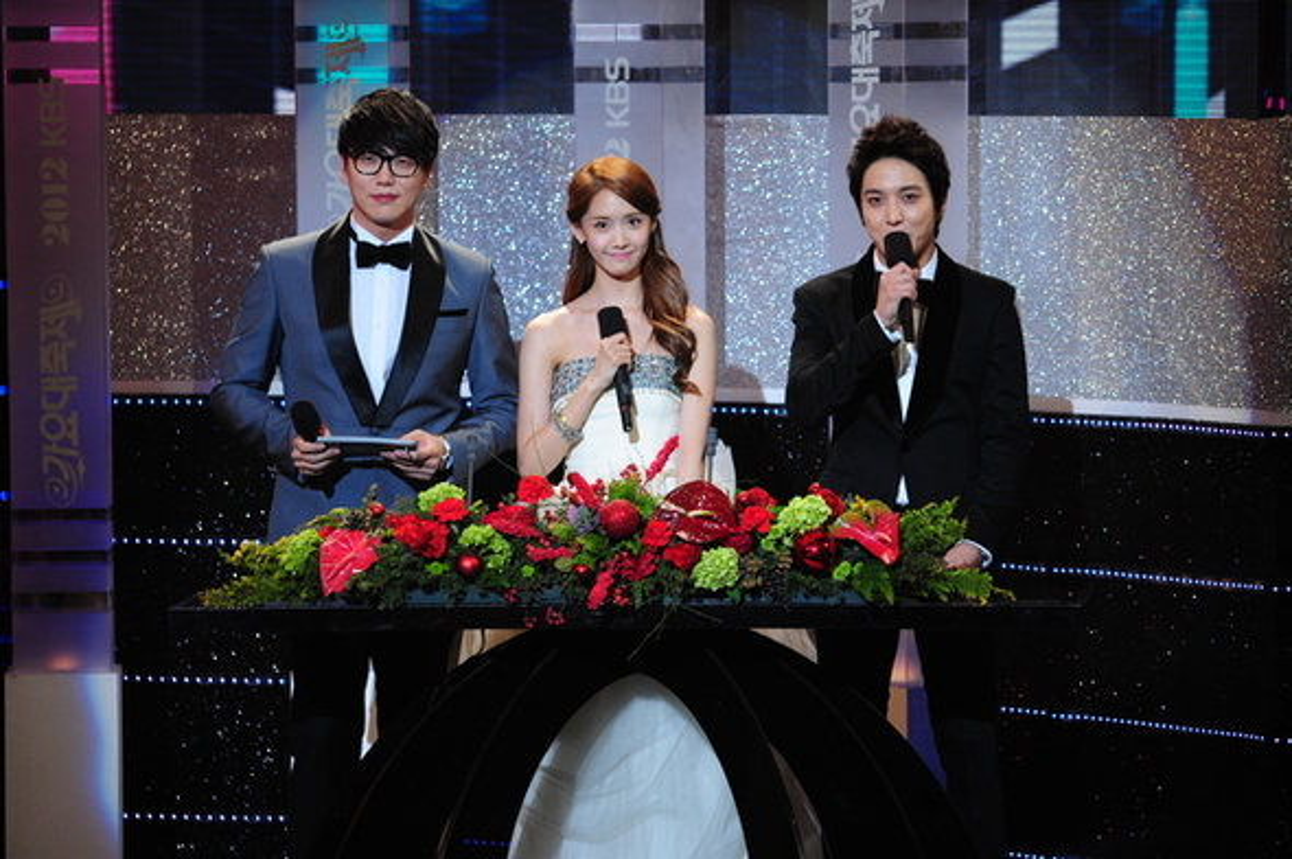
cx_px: 646
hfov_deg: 6.9
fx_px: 10755
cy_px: 430
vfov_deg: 4.6
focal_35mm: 300
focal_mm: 300
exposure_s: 1/250
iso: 1600
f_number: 5
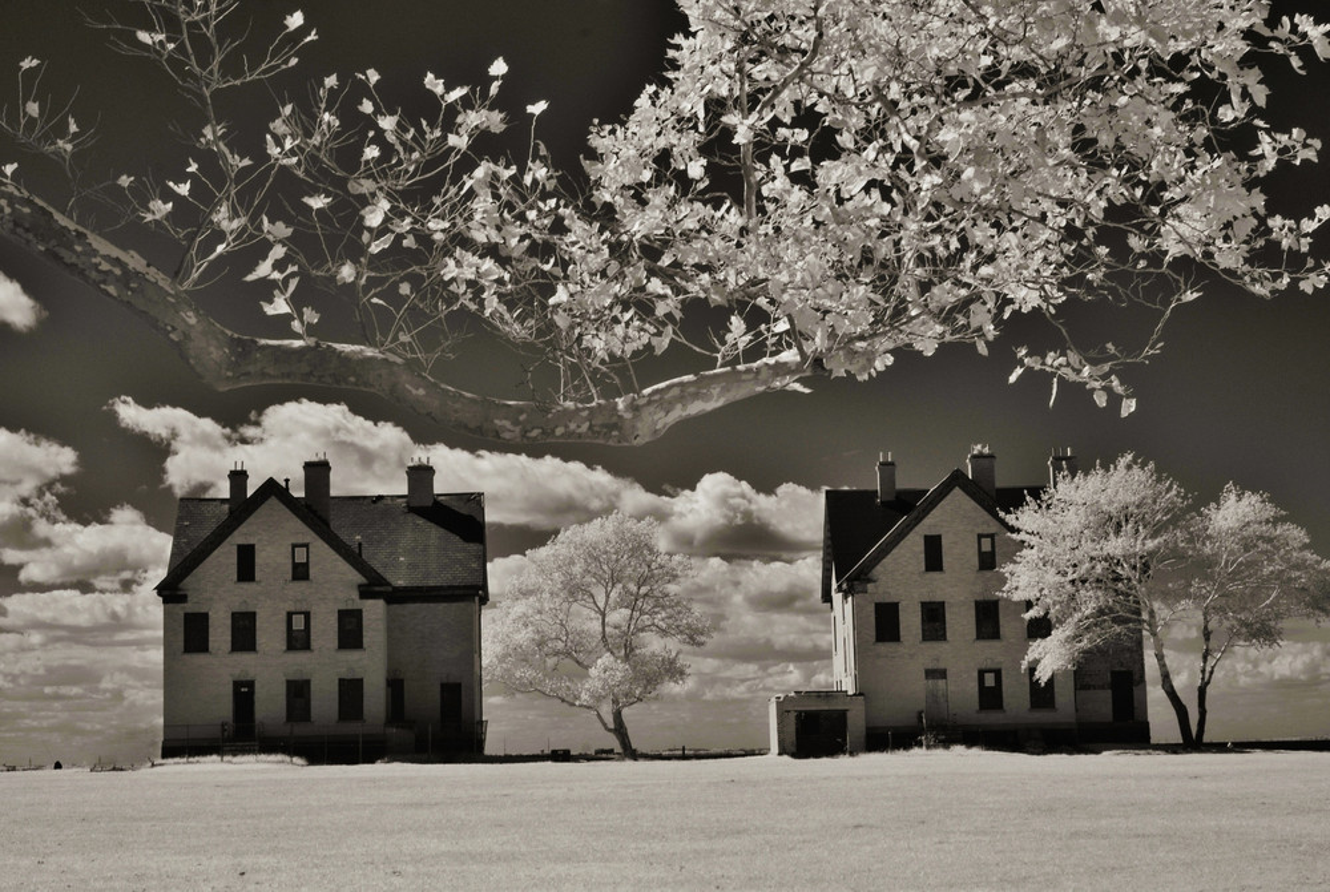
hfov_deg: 29.2
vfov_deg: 19.8
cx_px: 665
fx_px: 2554
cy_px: 446
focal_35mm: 69
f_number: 18
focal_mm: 46
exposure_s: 1/40
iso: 200
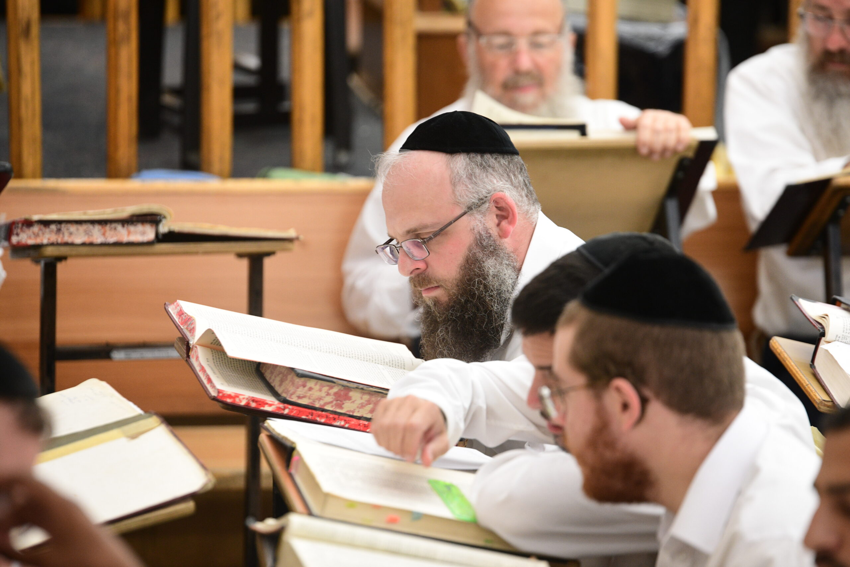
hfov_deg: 10.3
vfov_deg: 6.9
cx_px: 425
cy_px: 284
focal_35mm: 200
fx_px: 4722
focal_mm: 200
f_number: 4
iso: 2000
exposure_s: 1/500
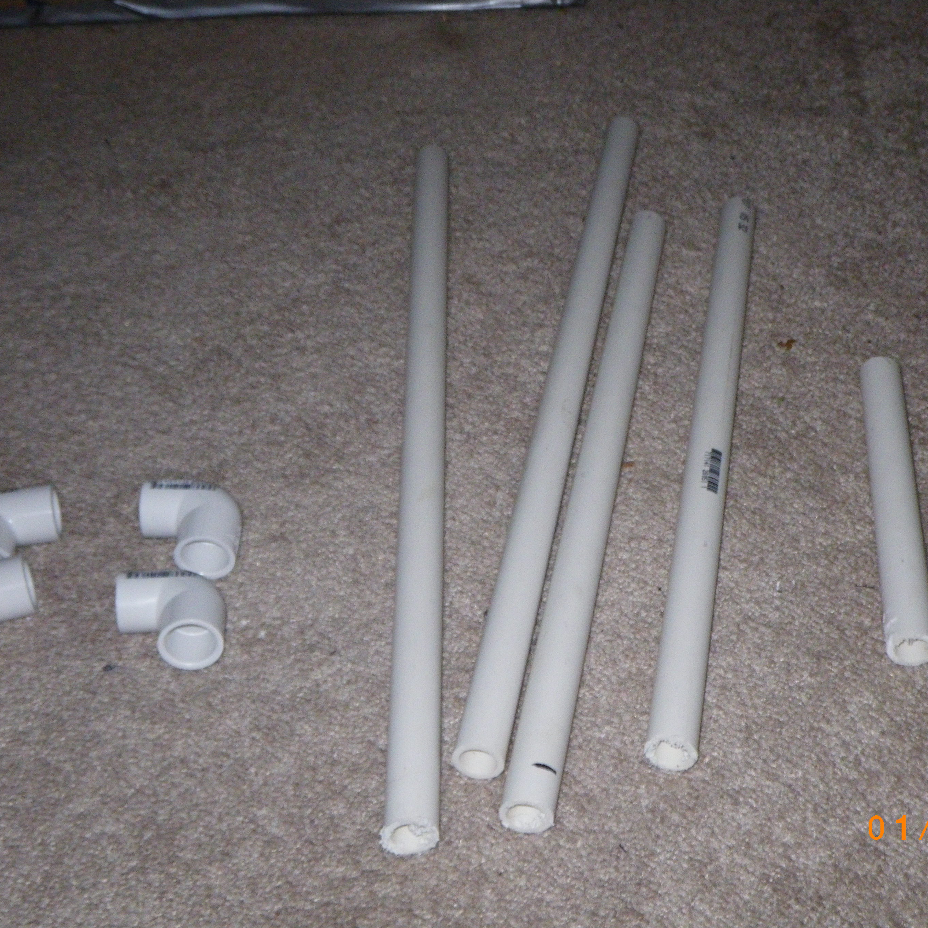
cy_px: 468
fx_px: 1517
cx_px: 602
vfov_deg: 34.0
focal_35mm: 50
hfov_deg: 33.8
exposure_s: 1/60
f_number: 4.2
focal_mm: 7.5
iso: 400
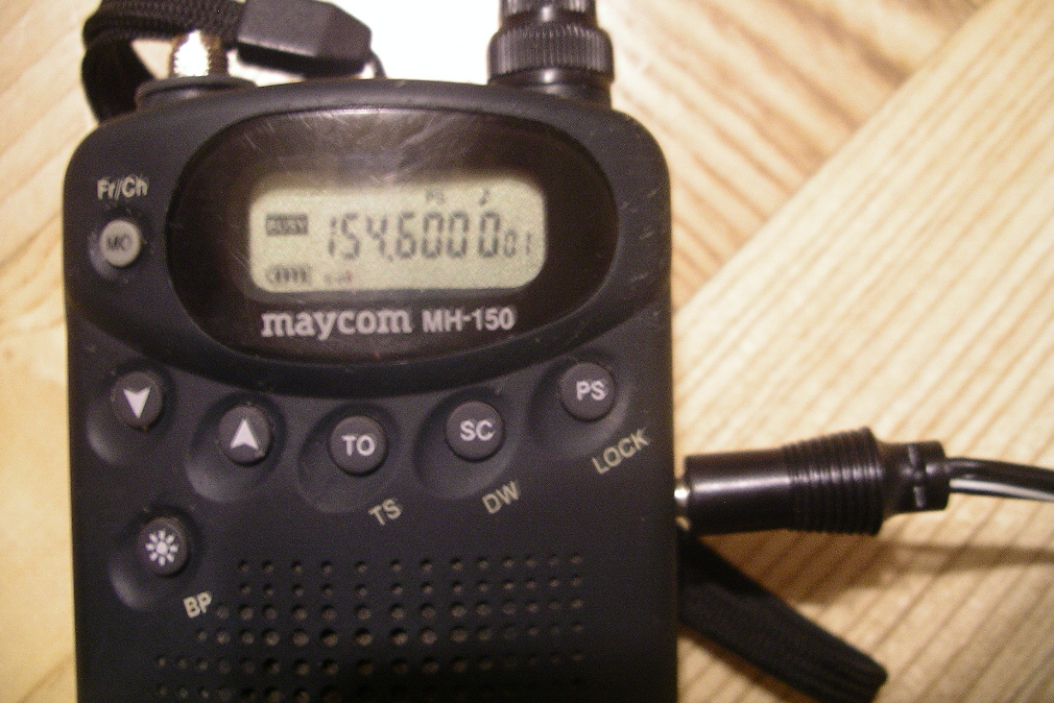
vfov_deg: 34.2
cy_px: 324
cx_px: 525
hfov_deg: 49.5
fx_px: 1142
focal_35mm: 39
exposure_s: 1/3.7
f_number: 2.8
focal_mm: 7.8
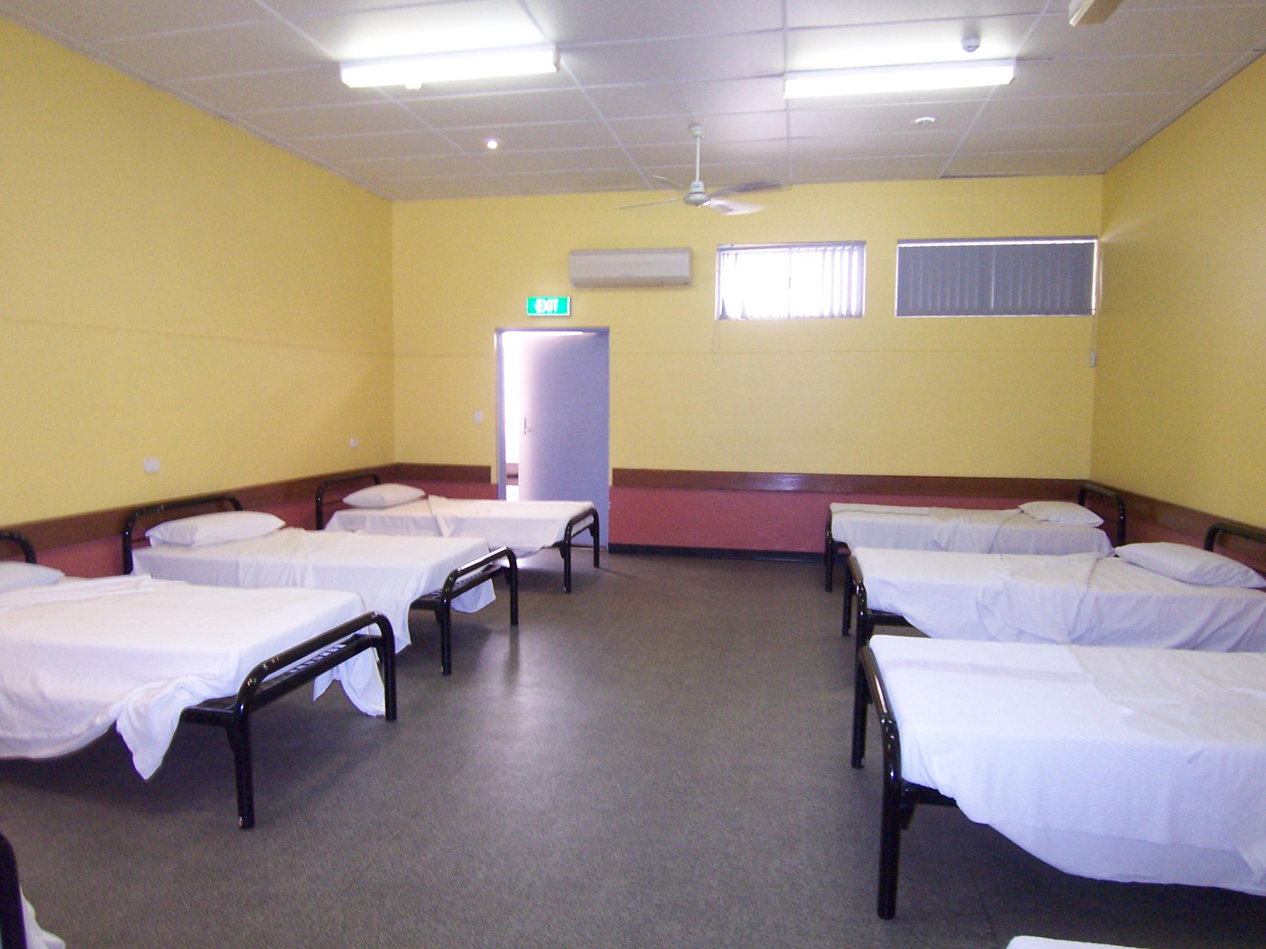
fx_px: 841
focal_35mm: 23
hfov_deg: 73.9
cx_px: 633
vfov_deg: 58.9
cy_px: 474
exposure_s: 1/30
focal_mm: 3.8
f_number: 2.8
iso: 200
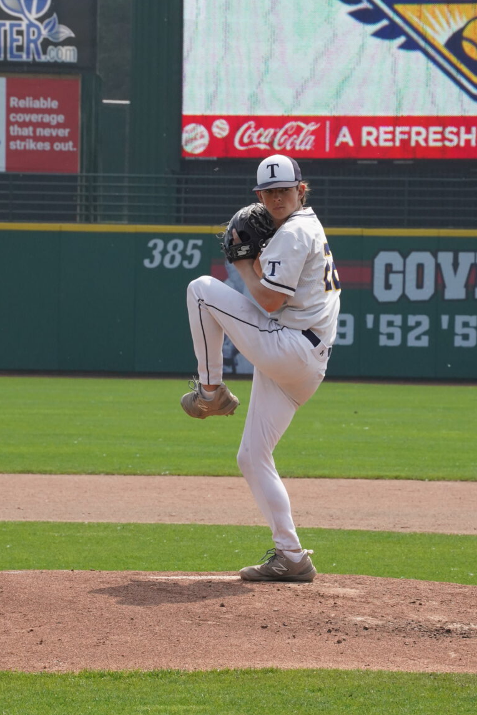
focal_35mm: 417
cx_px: 238
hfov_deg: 3.3
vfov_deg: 4.9
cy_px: 358
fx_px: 8287
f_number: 18
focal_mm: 277
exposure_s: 1/1250
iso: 3200
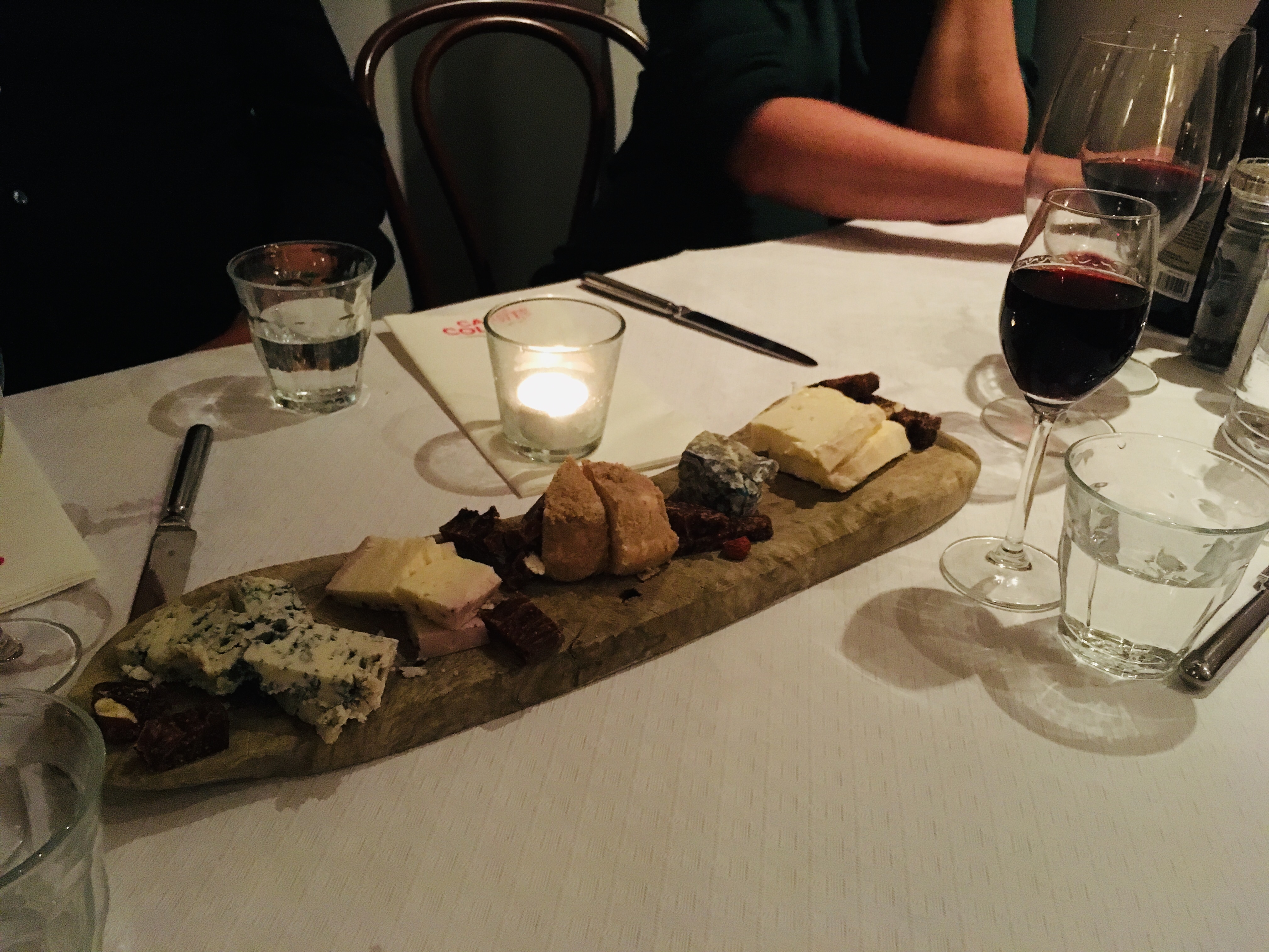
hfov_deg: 61.7
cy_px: 476
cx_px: 634
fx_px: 1063
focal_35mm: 29
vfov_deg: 48.2
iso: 500
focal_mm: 4.15
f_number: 2.2
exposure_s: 1/17
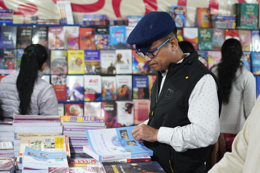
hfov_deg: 37.9
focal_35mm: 52
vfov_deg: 25.8
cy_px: 86
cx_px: 130
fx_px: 379
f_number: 1.8
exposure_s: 1/200
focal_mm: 35
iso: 1250
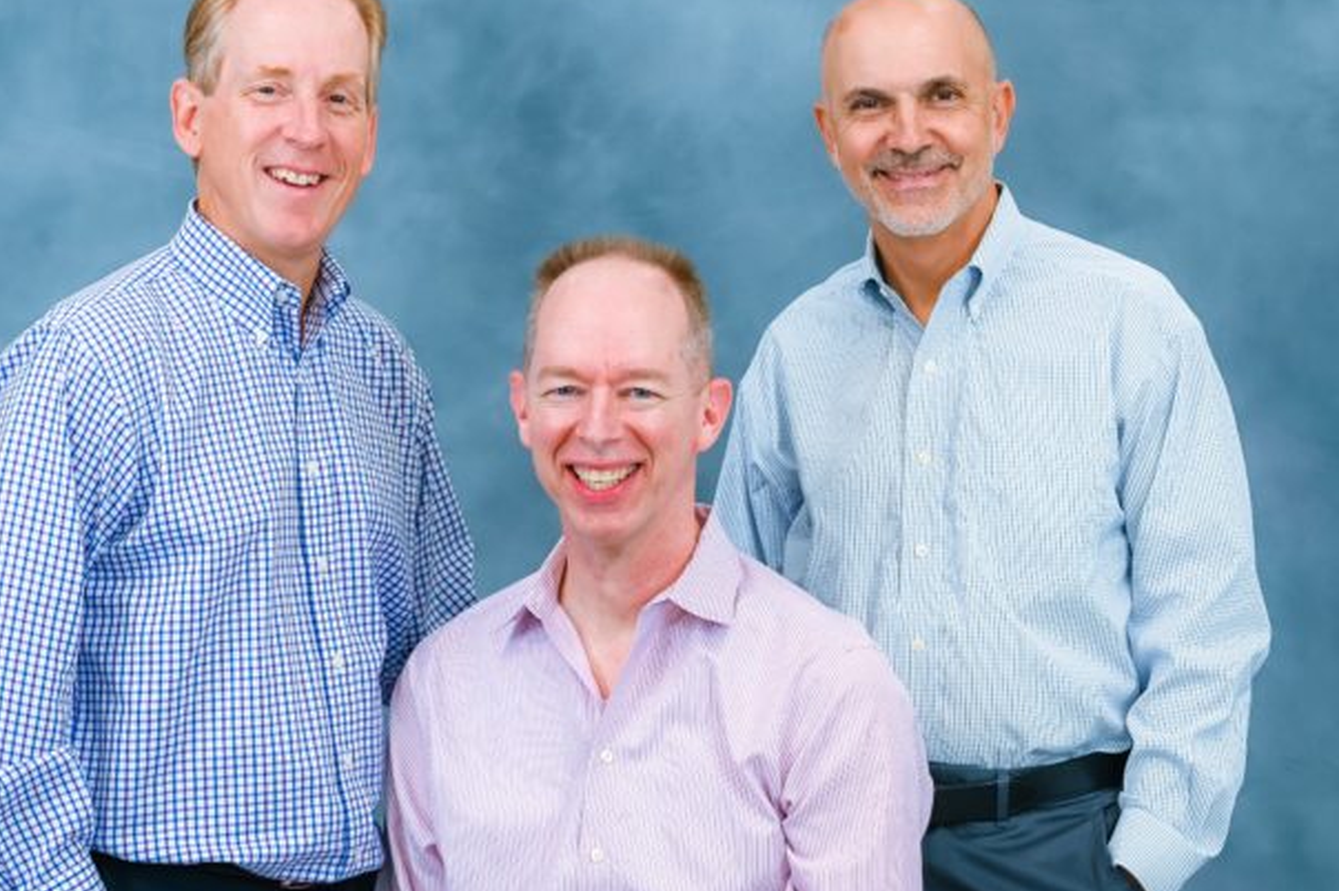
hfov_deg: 22.9
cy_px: 400
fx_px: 3308
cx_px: 594
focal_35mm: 89
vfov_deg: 15.3
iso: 1250
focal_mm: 70
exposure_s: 1/100
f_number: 7.1
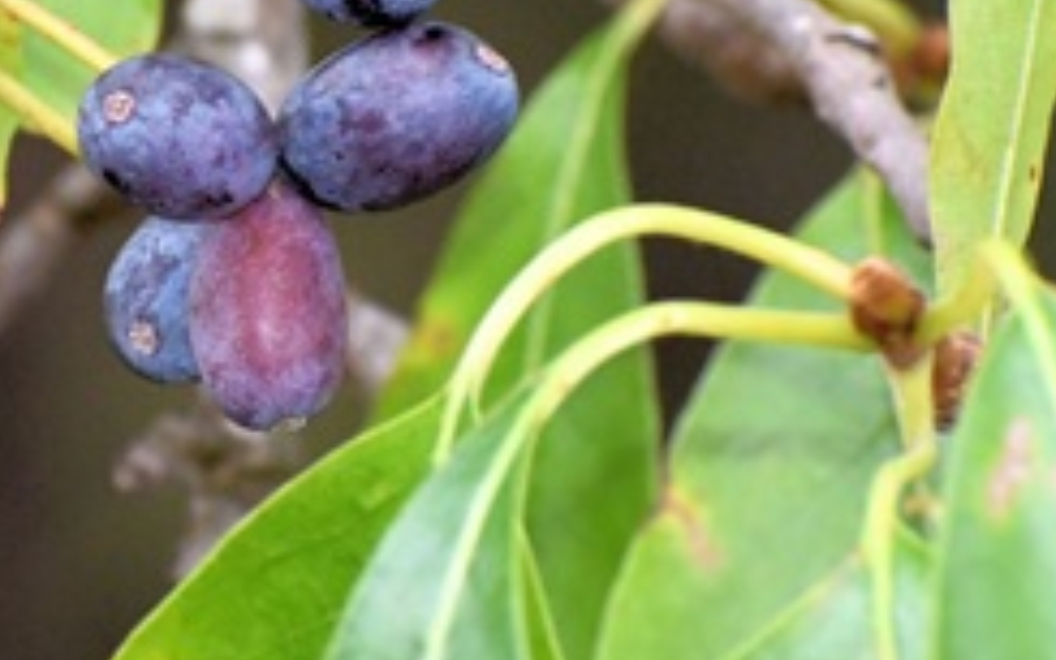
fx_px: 32254
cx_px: 207
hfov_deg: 1.9
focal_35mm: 1121
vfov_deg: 1.2
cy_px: 242
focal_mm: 300
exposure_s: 1/250
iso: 5000
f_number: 11
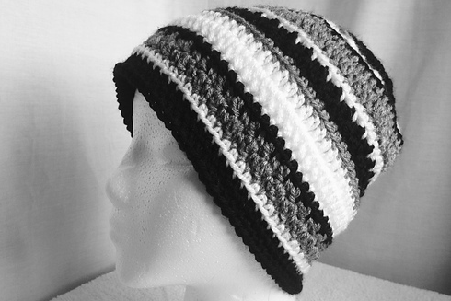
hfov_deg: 54.4
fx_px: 439
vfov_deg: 37.9
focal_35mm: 35
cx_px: 222
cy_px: 150
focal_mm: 4.12
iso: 50
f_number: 2.4
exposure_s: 1/60
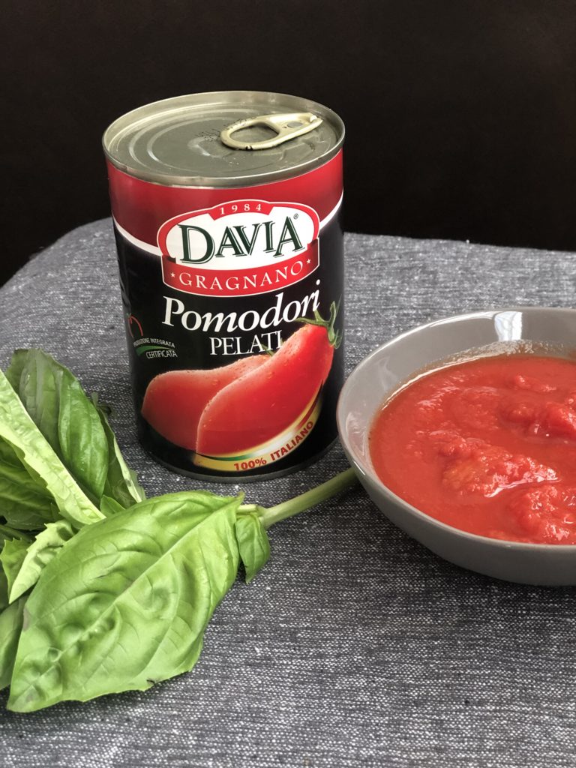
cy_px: 384
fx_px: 1265
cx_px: 288
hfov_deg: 25.7
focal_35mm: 57
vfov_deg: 33.8
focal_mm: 6.6
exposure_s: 1/30
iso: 80
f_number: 2.8
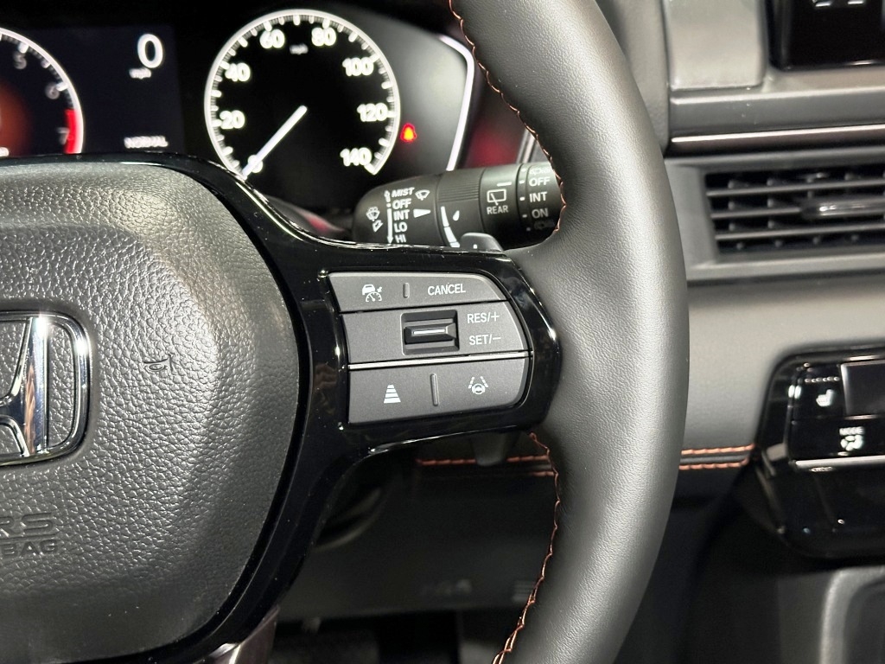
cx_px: 442
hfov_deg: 39.7
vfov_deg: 30.3
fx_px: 1227
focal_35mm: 48
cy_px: 332
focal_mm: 6.86
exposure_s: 1/30
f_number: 1.78
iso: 640
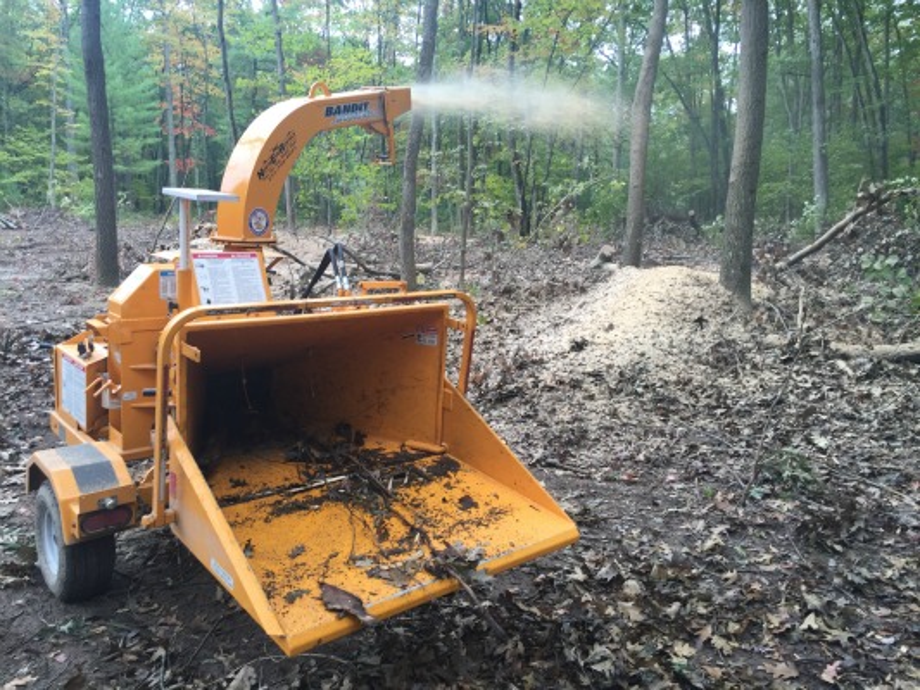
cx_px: 460
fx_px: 771
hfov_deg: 61.6
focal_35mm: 29
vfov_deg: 48.2
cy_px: 345
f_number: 2.2
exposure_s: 1/60
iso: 32
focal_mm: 4.15
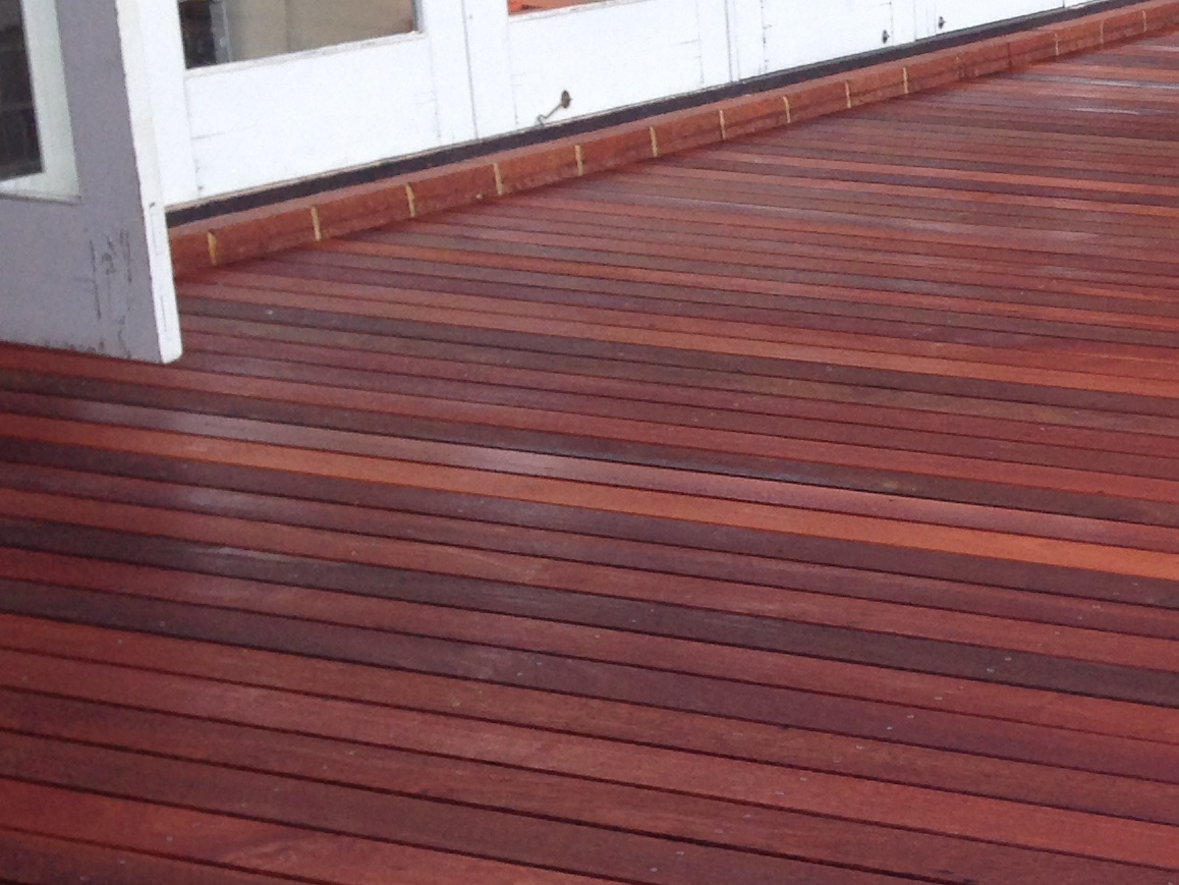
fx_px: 3168
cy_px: 620
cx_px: 1466
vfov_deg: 15.8
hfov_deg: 19.7
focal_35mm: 93
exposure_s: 1/40
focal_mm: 4.12
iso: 64
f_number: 2.4
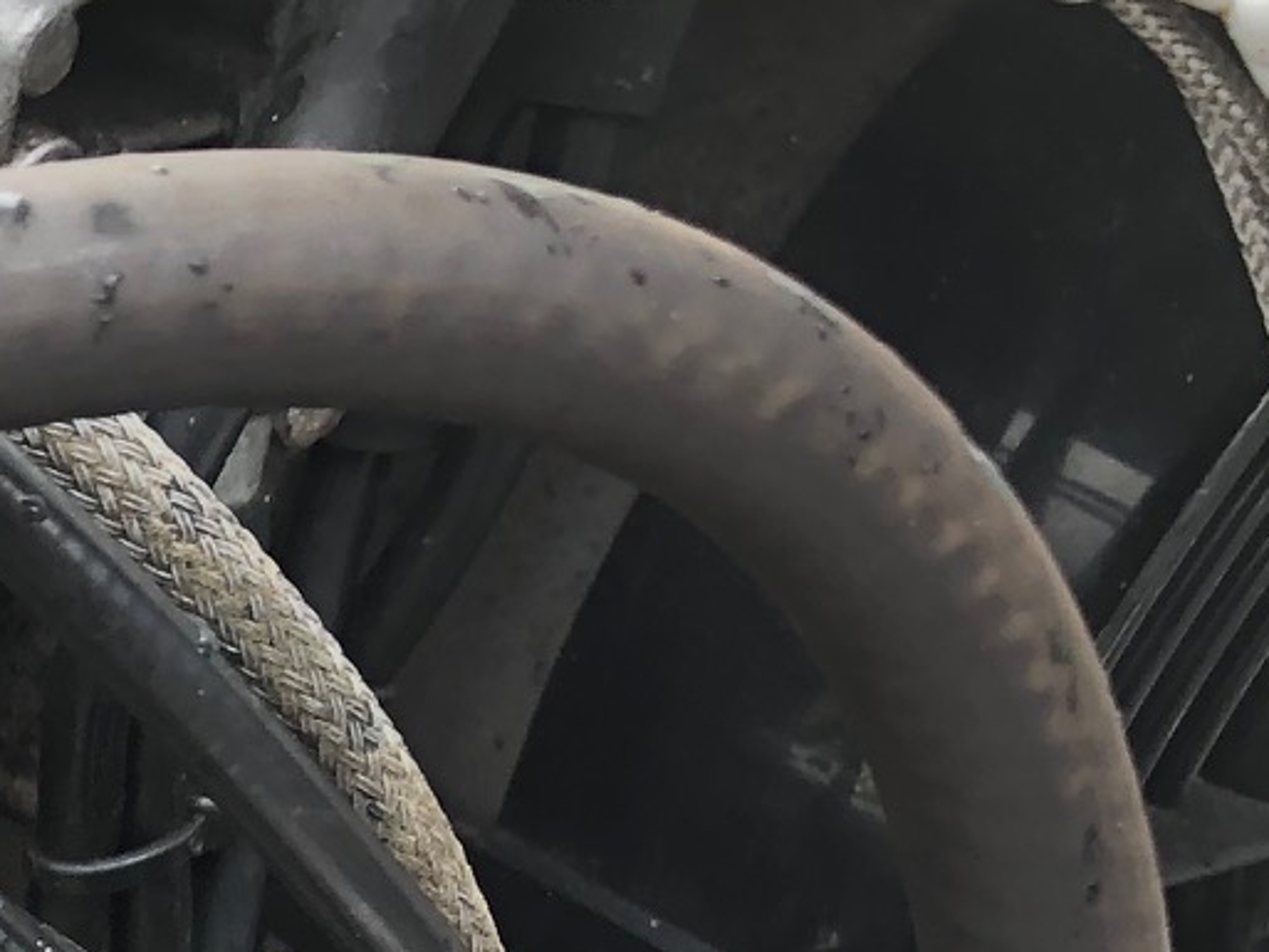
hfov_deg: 15.7
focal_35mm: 110
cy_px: 1229
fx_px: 4033
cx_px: -881
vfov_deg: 13.0
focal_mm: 3.99
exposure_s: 1/120
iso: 32
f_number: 1.8
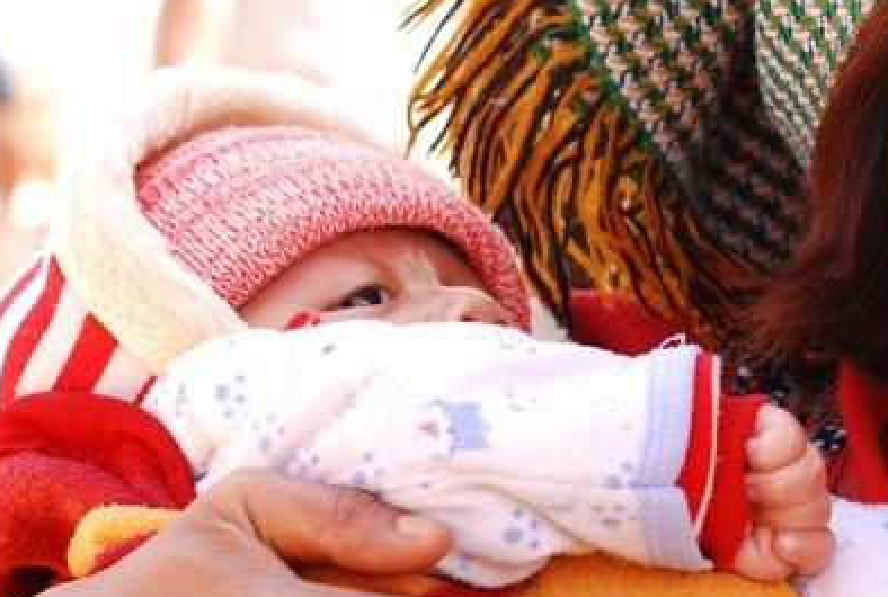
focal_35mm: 151
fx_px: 3735
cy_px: 75
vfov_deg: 9.1
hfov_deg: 13.4
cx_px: 800
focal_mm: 50
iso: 200
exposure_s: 1/125
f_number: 5.6
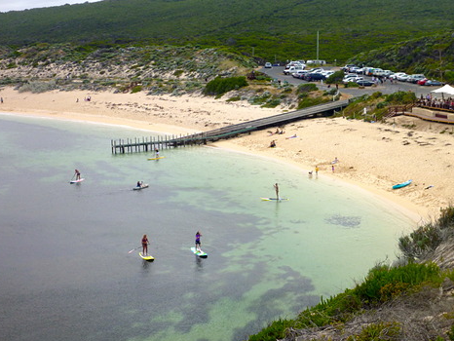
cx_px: 231
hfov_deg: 32.7
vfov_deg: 24.8
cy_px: 175
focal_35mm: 59
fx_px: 774
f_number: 4.9
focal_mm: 9.8
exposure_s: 1/500
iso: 100
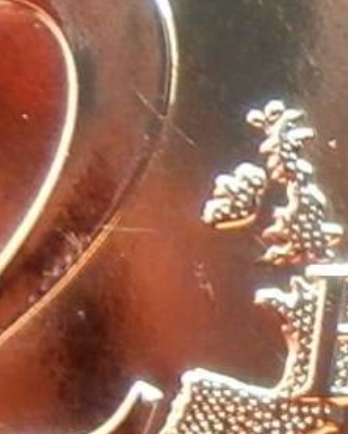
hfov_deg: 6.1
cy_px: 345
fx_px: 3099
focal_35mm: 241
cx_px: 870
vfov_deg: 8.0
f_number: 3.9
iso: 200
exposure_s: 1/10
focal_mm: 6.67
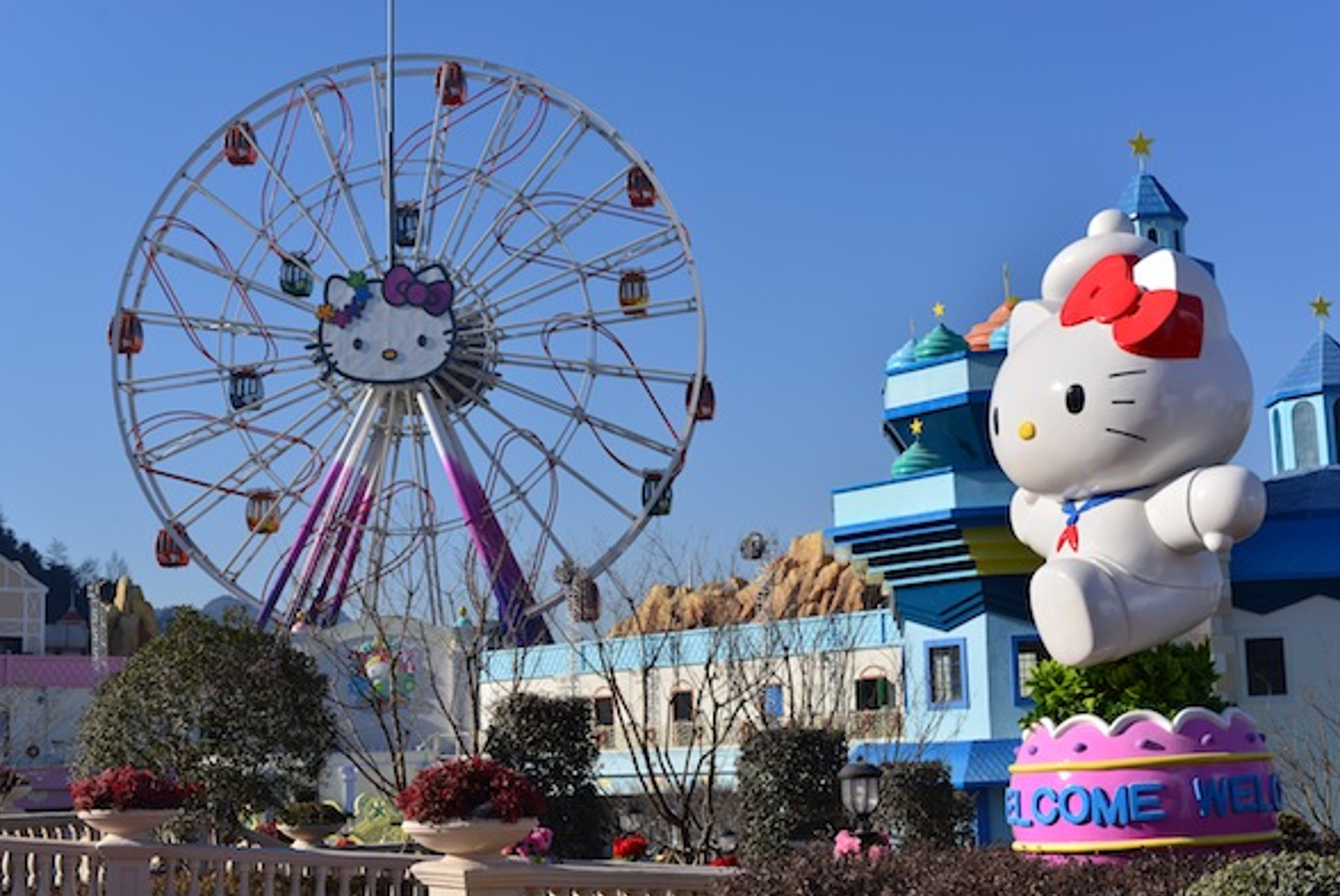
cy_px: 448
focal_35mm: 51
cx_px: 663
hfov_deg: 38.9
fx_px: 1900
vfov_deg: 26.5
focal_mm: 50
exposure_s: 1/500
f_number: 8
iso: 100
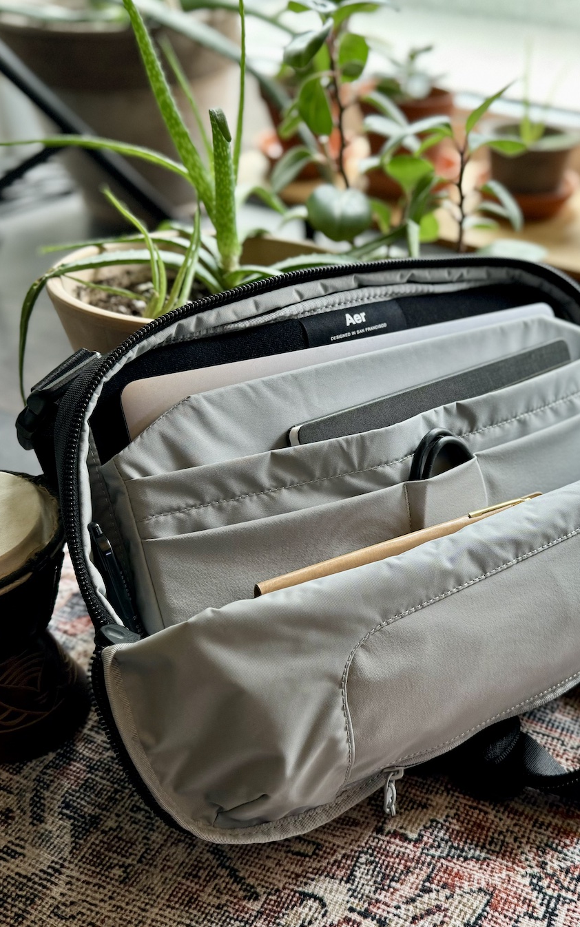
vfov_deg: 56.7
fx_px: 860
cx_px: 437
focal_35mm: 34
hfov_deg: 36.4
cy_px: 463
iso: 160
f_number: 1.78
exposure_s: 1/60
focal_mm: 6.86
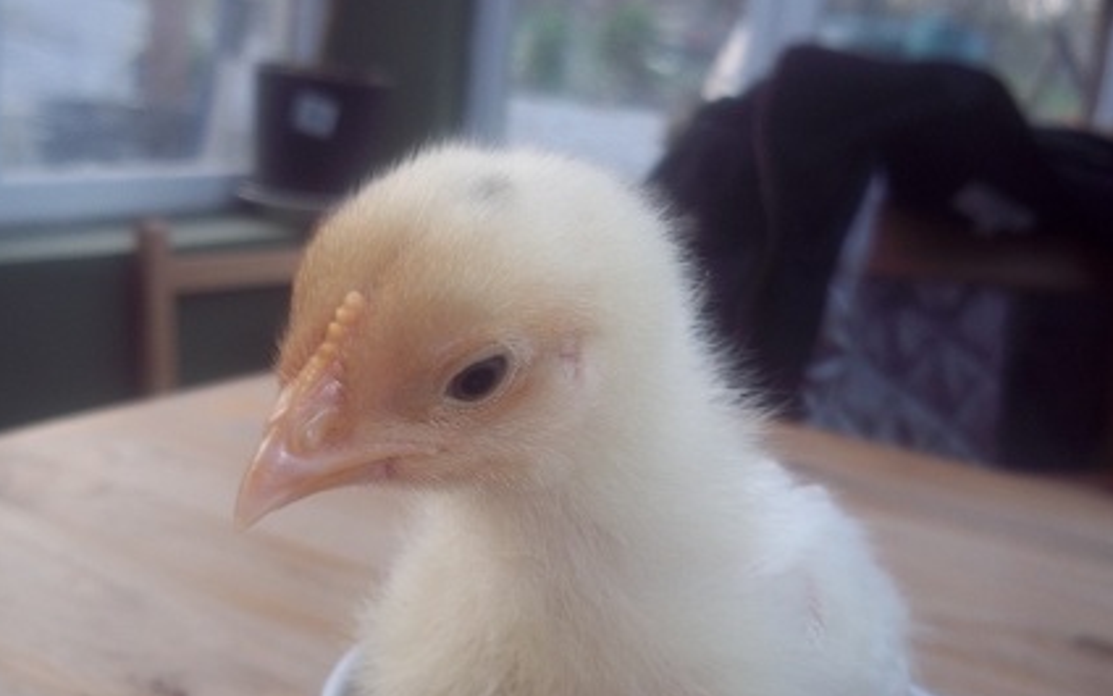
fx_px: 1365
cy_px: 440
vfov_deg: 28.5
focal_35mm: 45
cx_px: 475
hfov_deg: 44.2
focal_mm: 6.5
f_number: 3.1
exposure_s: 1/30
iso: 80
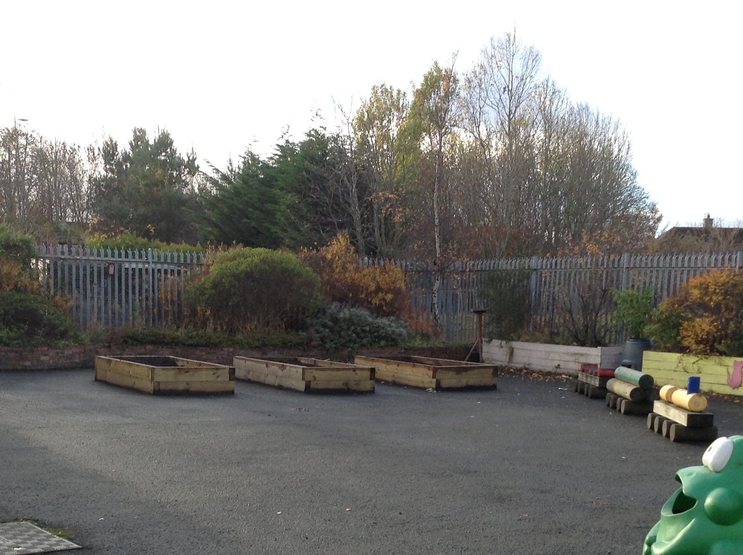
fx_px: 1157
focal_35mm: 54
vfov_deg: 26.6
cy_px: 419
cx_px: 269
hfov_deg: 35.4
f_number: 2.4
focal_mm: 3.3
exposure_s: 1/219
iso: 25
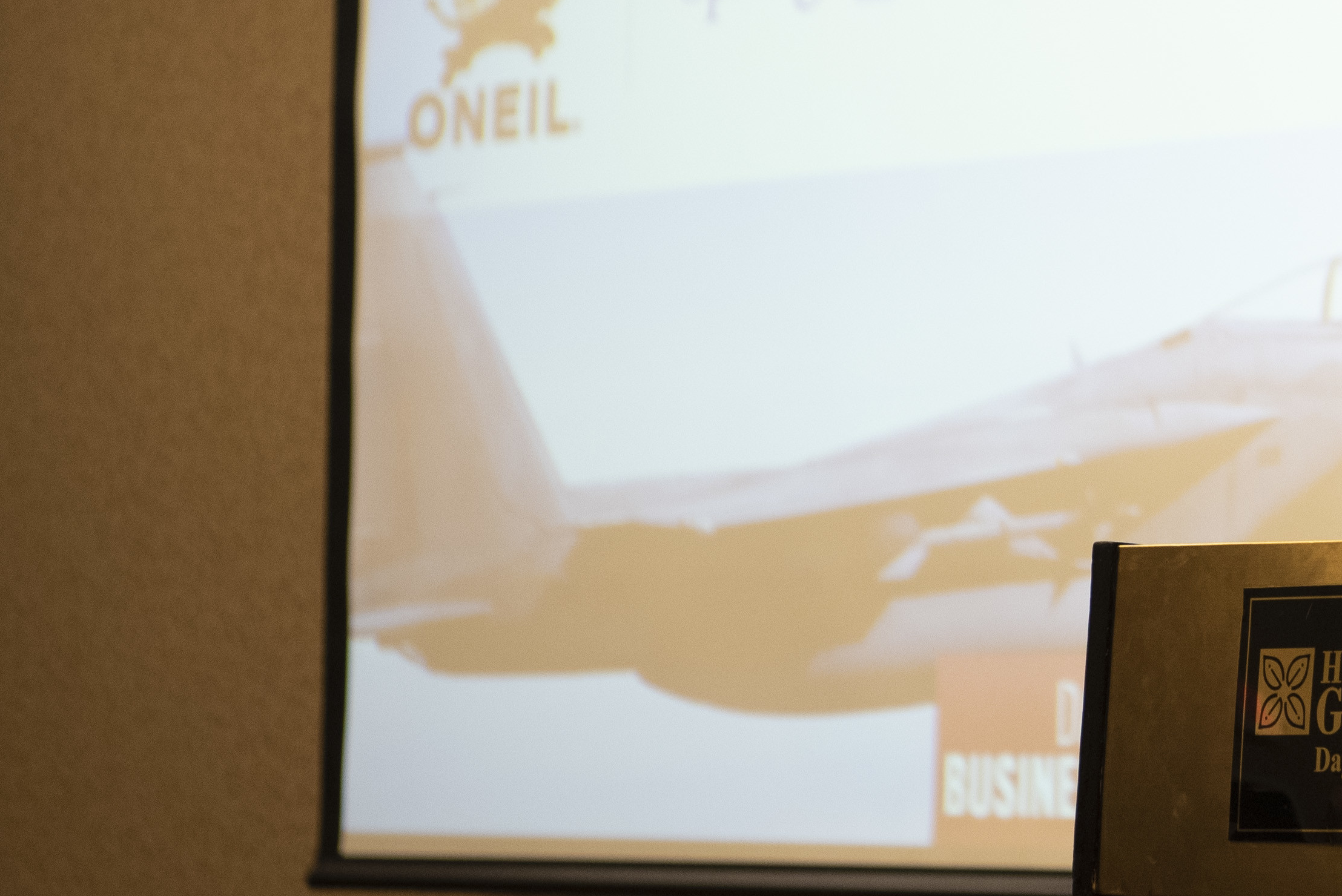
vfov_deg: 7.2
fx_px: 7086
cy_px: -69
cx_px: 1603
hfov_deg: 10.6
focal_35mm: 190
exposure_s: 1/100
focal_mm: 70
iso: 1000
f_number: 2.8
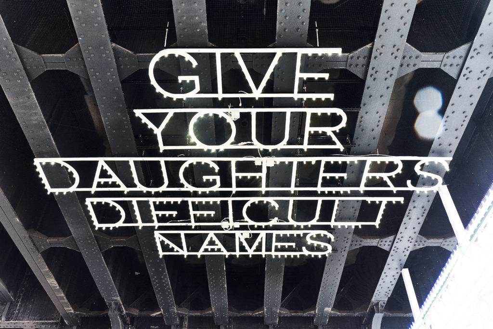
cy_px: 164
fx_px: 425
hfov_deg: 60.3
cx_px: 246
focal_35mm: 31
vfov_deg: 42.3
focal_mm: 20.8
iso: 1600
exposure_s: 1/14
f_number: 10
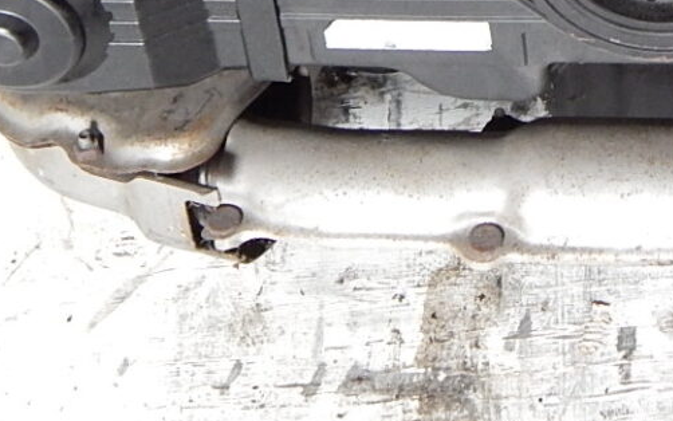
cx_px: 649
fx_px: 2917
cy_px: -342
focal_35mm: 159
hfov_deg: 13.0
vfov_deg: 8.0
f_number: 3.7
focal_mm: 8.6
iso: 360
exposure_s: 1/30
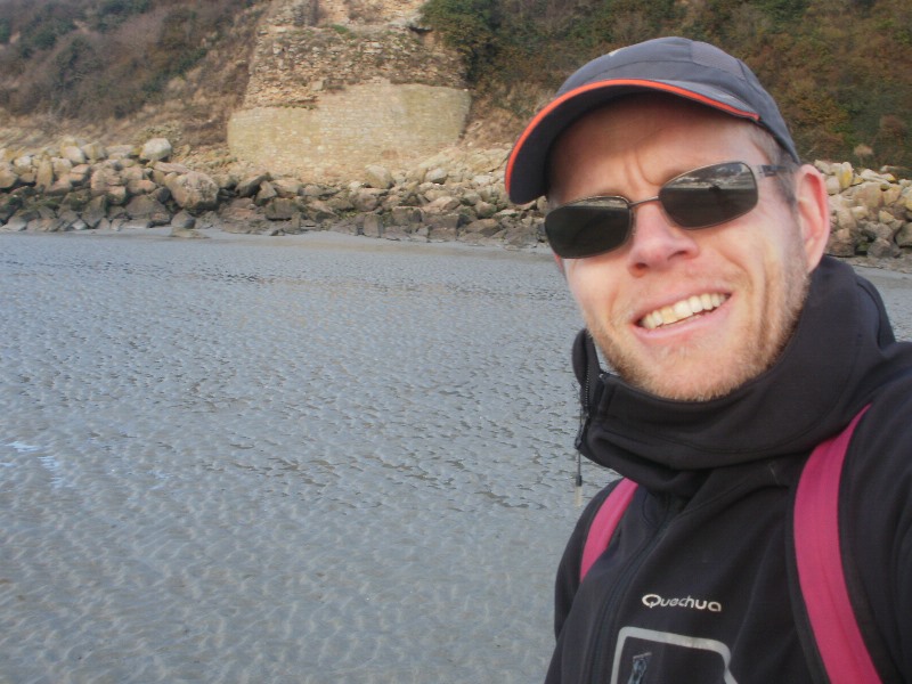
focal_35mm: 44
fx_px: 1159
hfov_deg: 42.9
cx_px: 456
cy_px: 342
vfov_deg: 32.9
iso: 100
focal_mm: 7.7
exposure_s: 1/80
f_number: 6.3
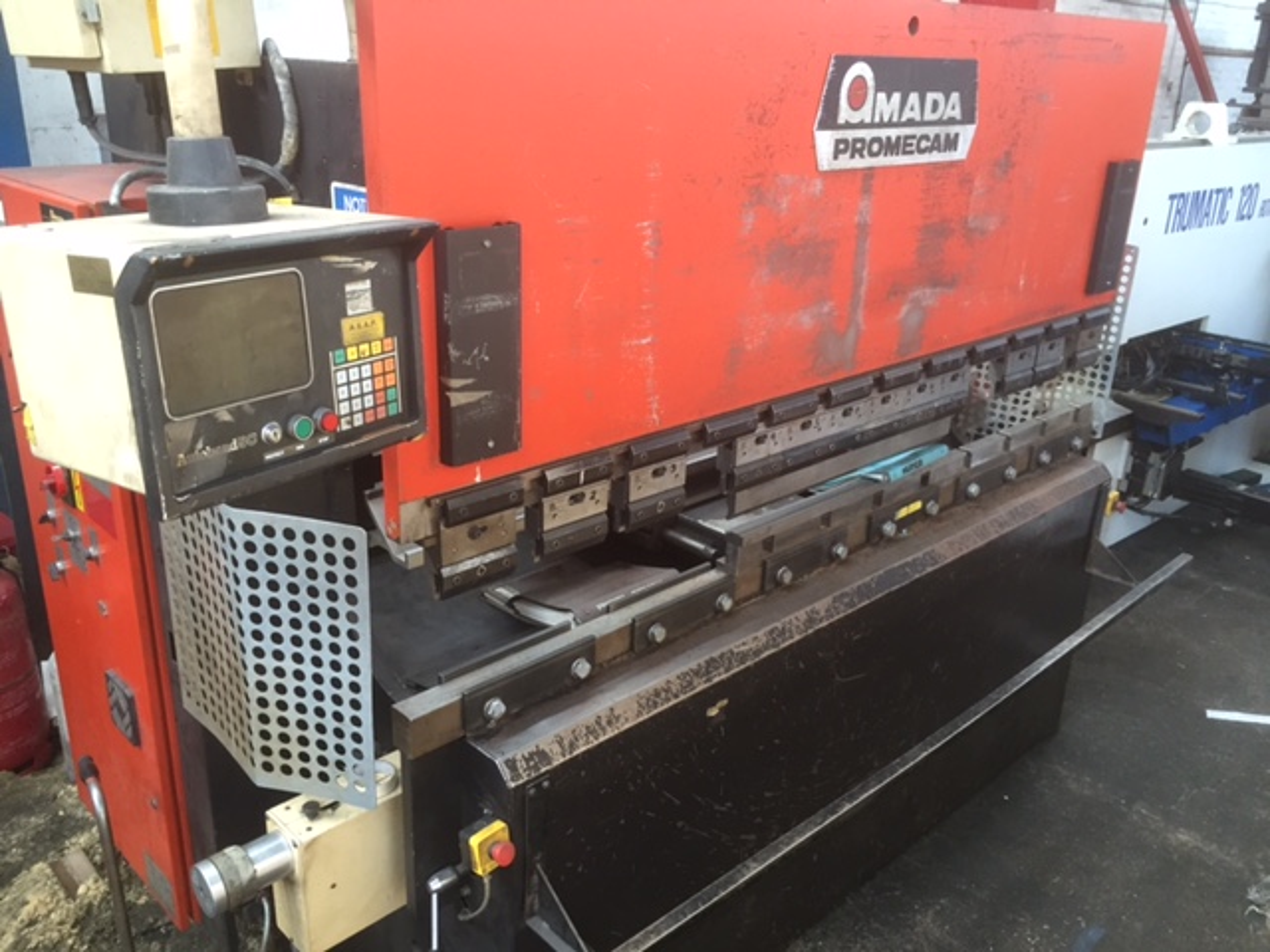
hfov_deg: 61.7
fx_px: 1064
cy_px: 476
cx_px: 635
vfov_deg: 48.2
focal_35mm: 29
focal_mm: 4.15
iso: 64
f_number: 2.2
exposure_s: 1/30
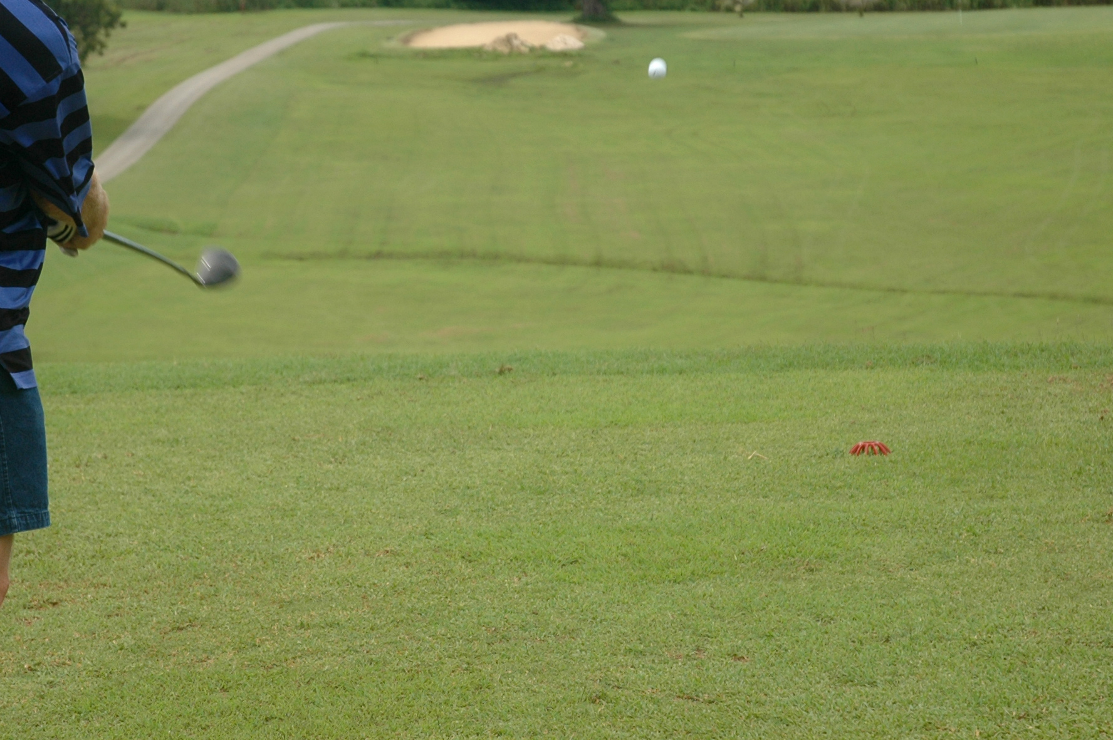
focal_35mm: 127
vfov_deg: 10.8
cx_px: 471
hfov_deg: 16.1
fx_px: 3923
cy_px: 291
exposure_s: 1/1000
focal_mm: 50
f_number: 4.5
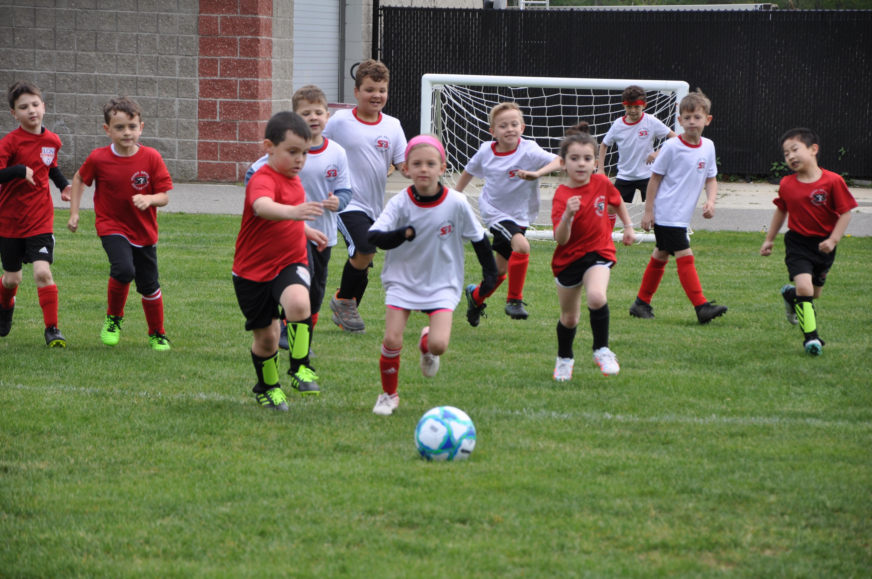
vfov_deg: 8.7
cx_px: 436
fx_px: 3810
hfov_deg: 13.1
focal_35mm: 158
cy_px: 290
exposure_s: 1/500
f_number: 5.6
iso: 200
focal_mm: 105
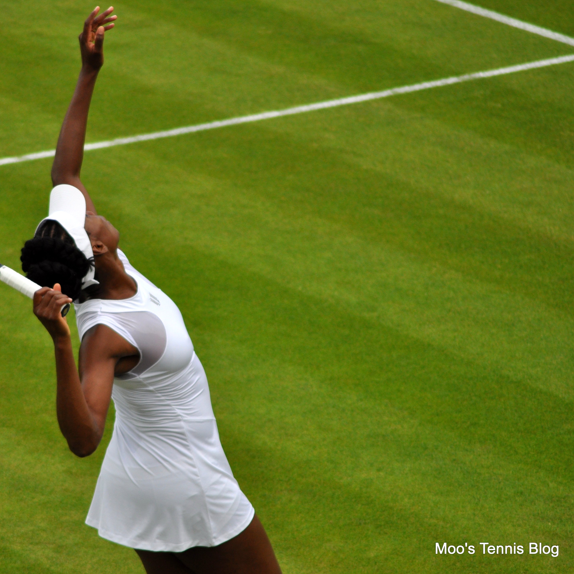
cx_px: 144
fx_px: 8292
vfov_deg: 4.0
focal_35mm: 442
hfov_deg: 4.0
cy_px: 287
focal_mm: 230
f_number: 5
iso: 400
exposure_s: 1/1250
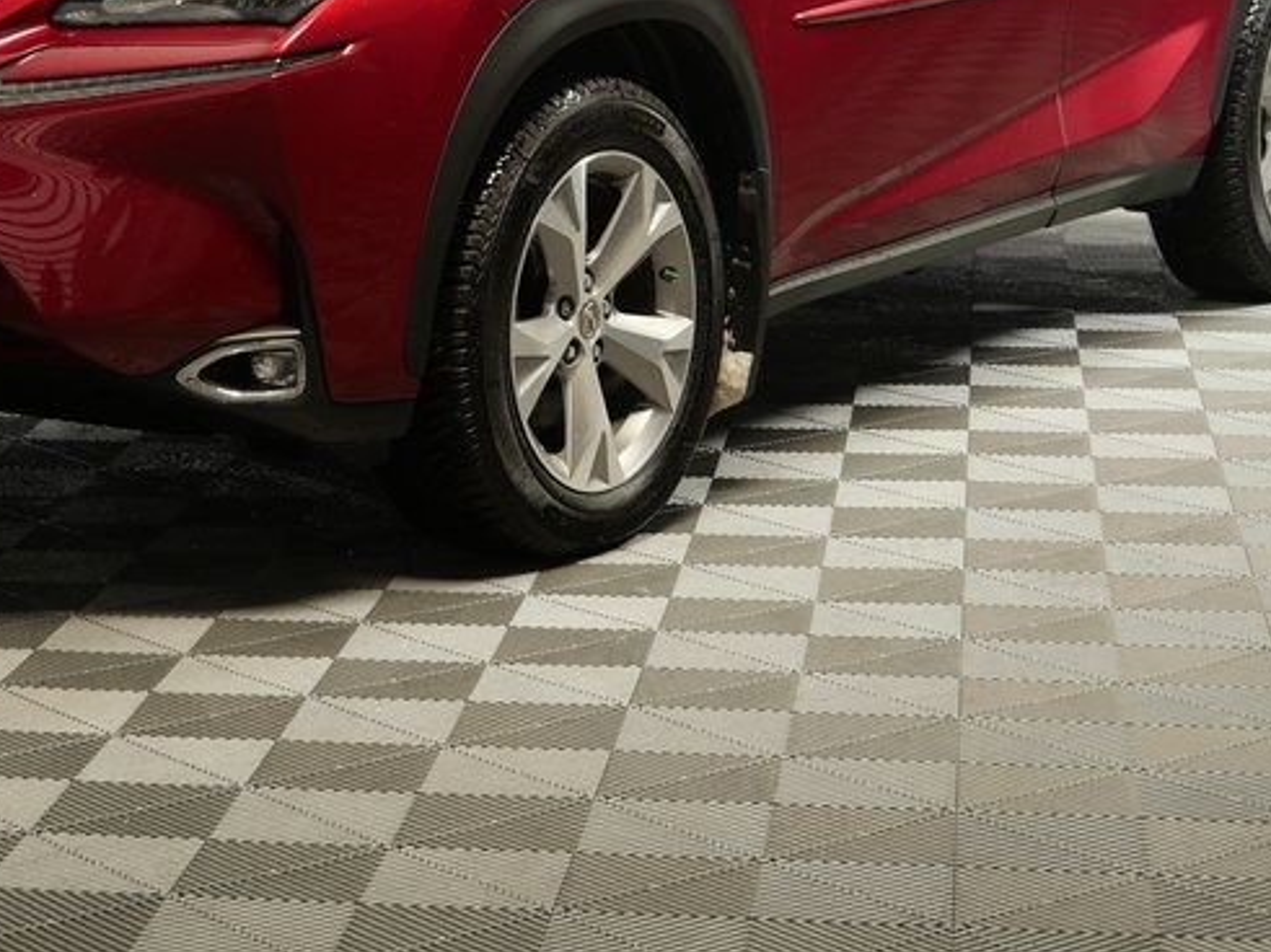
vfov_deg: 15.3
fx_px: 3524
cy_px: 135
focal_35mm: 96
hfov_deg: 20.3
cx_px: 375
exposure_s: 1/200
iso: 250
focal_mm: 23
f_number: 4.5
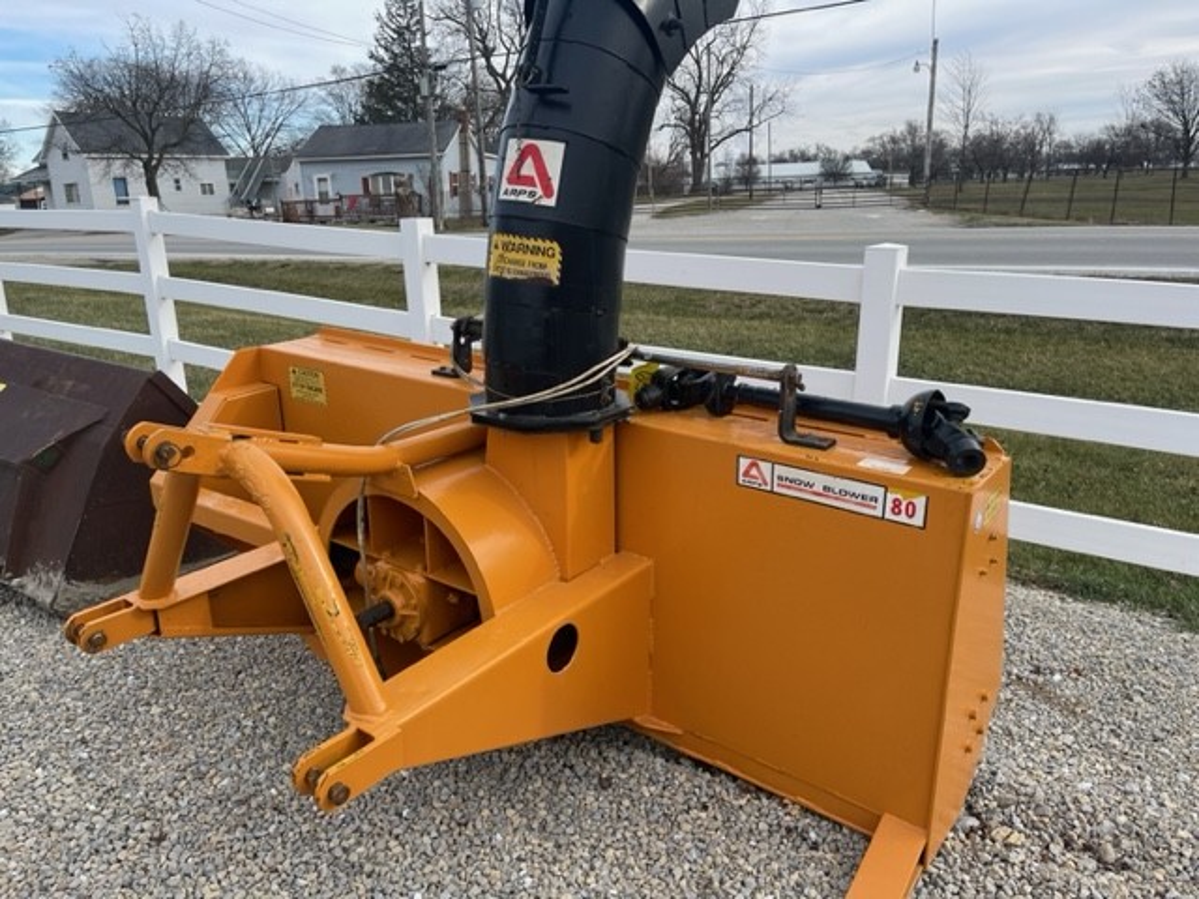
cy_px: 450
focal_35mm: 26
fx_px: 901
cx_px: 600
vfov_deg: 53.1
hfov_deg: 67.3
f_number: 1.6
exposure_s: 1/1534
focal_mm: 5.1
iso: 32
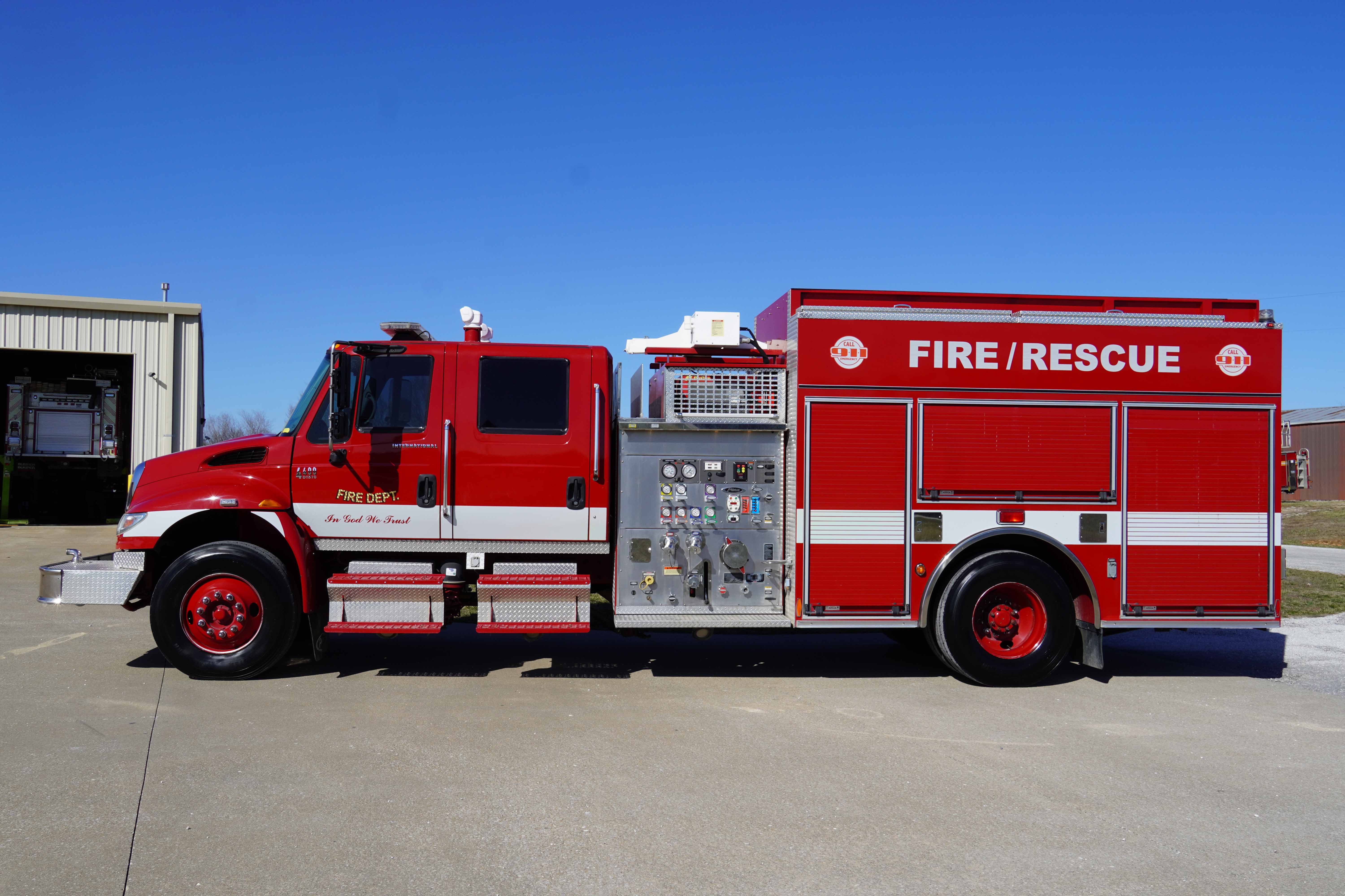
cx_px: 672
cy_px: 448
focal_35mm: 32
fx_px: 1177
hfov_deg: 59.5
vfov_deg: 41.7
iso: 100
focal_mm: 21
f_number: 10
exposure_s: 1/250
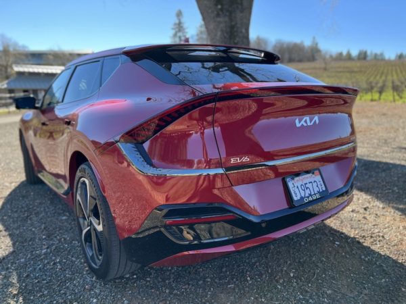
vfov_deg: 53.1
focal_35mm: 26
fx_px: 305
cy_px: 152
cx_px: 203
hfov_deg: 67.3
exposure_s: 1/709
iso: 50
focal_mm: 5.7
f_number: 1.5
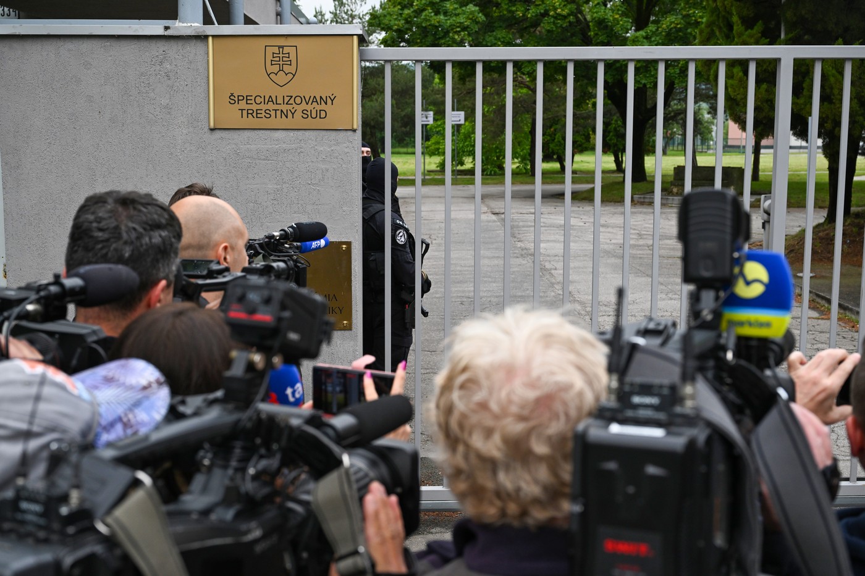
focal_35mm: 44
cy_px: 288
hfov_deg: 44.5
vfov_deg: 30.5
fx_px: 1057
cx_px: 432
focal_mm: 44
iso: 800
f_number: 5.6
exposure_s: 1/2000
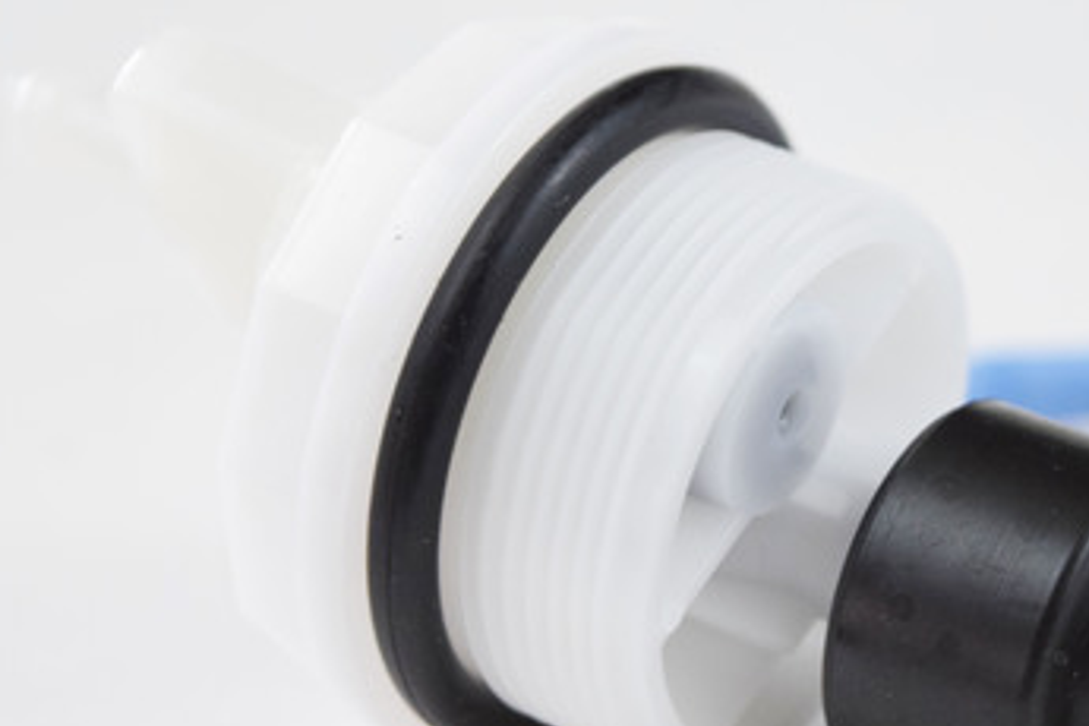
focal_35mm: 153
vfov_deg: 9.0
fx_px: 4626
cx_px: 720
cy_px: 387
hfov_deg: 13.4
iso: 1400
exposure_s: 1/60
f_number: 5.6
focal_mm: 55
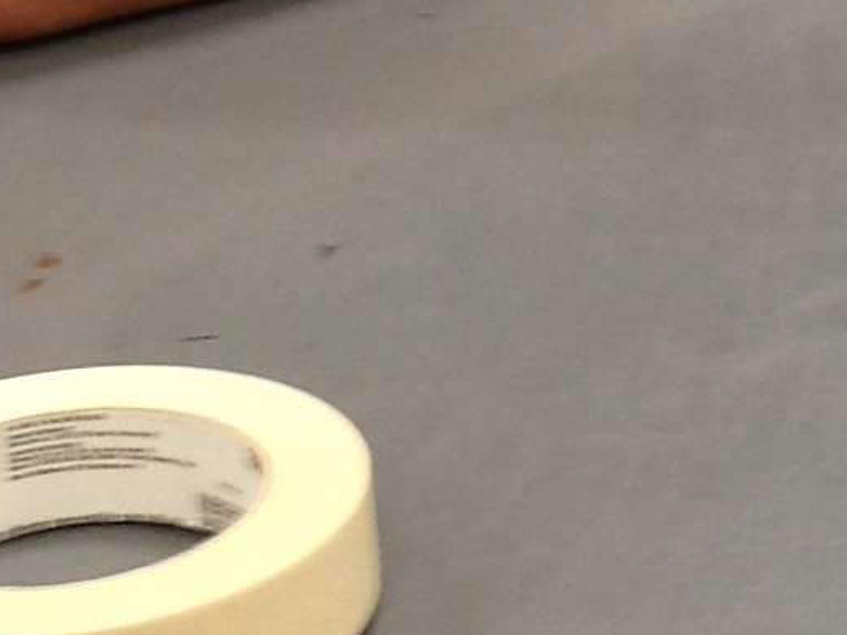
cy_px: 132
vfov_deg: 6.7
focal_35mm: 222
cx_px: 1076
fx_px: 5431
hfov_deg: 8.8
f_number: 2.4
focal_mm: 4.28
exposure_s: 1/20
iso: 80
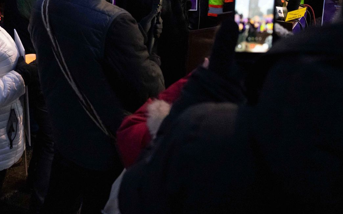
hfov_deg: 39.0
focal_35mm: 48
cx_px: 37
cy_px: 17
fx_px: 449
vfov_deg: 25.9
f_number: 2.8
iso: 6400
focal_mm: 24
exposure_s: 1/500
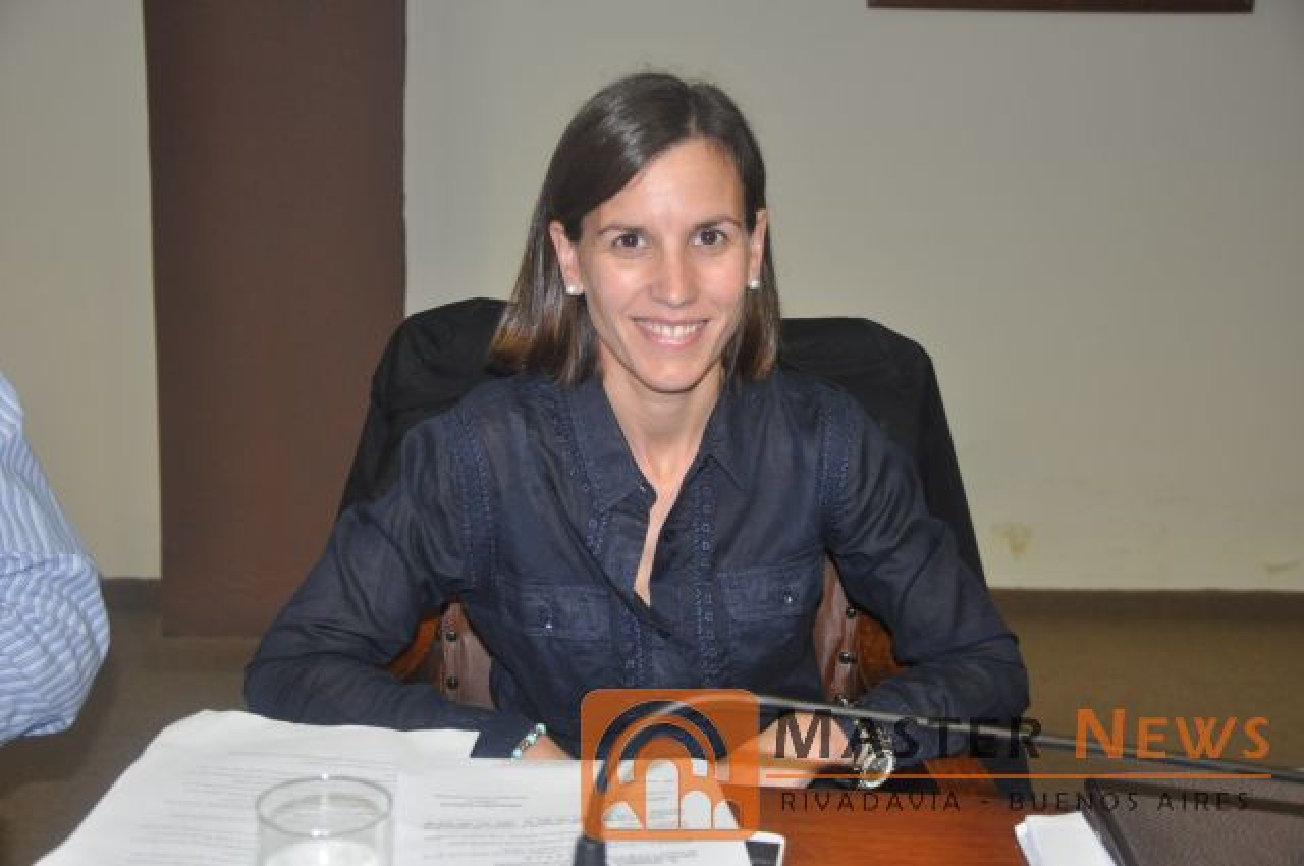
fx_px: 2171
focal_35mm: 60
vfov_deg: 22.6
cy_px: 433
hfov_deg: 33.4
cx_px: 652
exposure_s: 1/60
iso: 1000
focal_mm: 40
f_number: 4.5
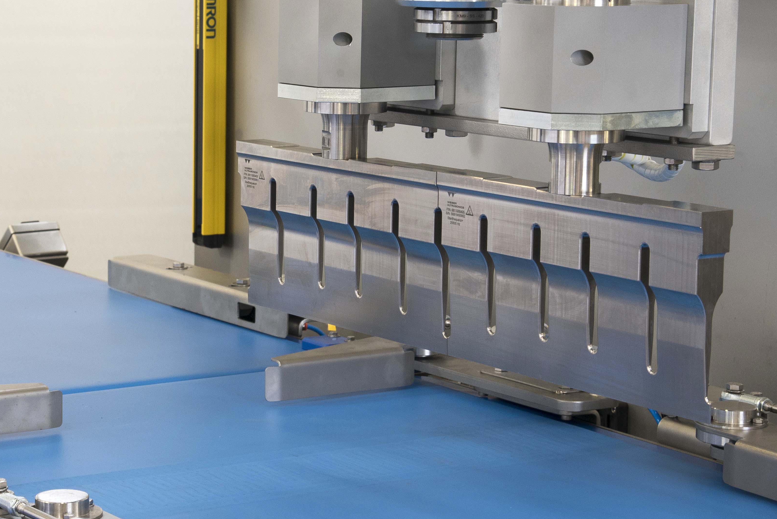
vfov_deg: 12.6
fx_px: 2353
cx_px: 212
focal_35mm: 109
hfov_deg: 18.6
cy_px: 215
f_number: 14
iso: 400
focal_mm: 58
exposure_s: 1/3
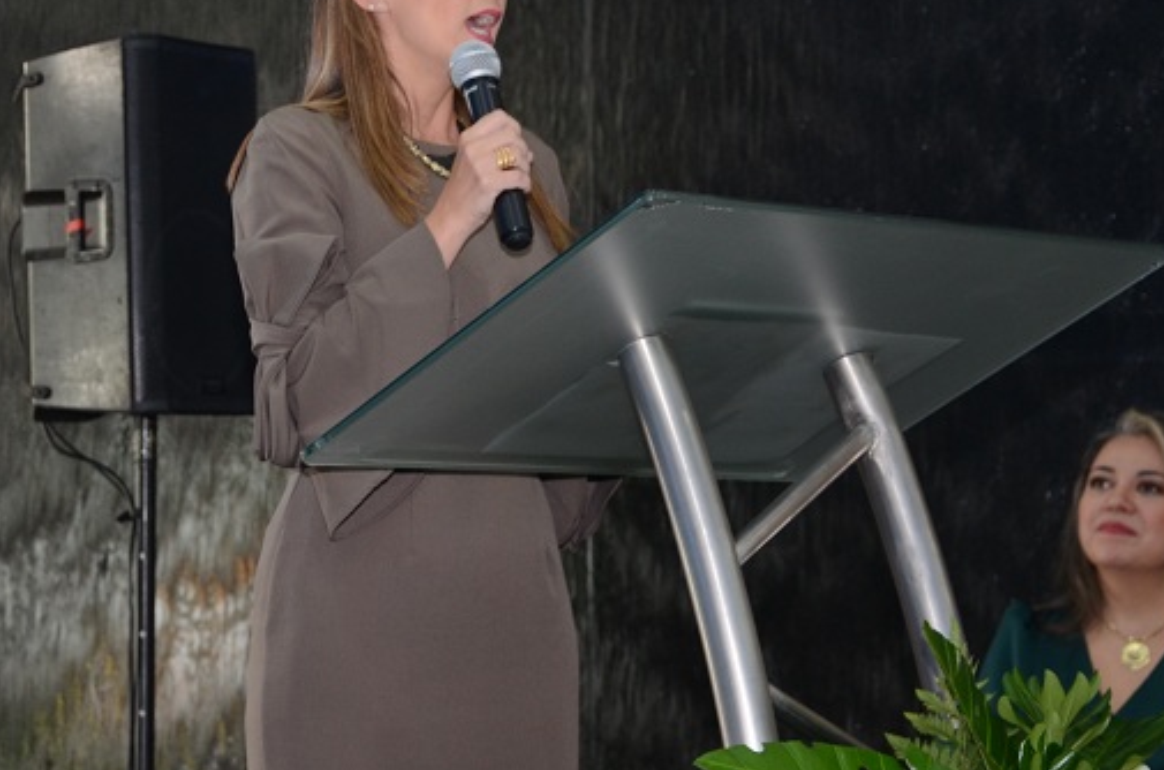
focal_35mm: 117
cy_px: 241
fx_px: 3774
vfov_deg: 11.6
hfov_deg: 17.5
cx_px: 327
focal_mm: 48
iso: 640
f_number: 5.6
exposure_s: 1/30
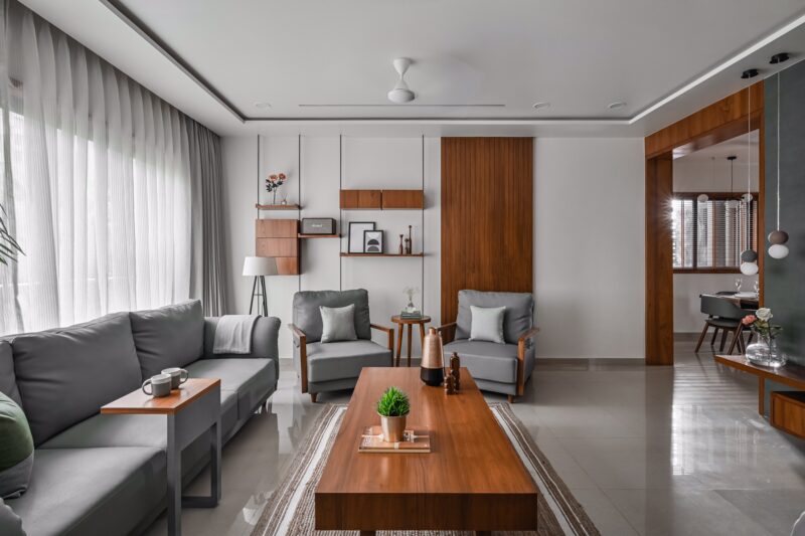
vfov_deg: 70.4
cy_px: 268
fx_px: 380
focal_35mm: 17
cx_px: 402
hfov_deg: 93.3
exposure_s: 2.5
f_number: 11
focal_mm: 17
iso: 100
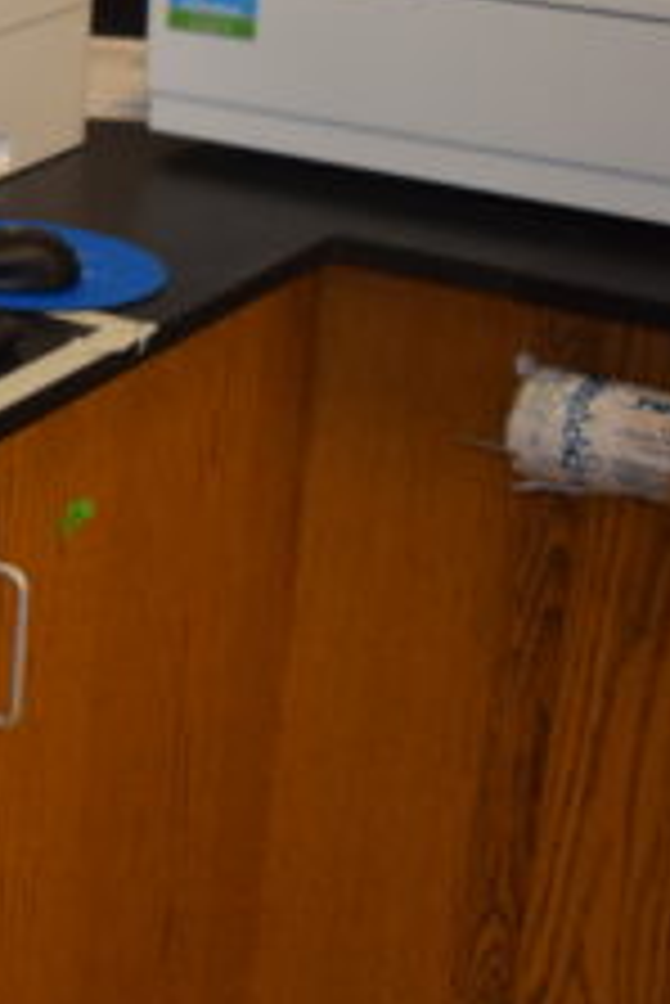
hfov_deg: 11.8
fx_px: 2592
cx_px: -962
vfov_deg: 21.3
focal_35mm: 93
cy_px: 50
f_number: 4.5
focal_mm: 18
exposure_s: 1/80
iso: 800
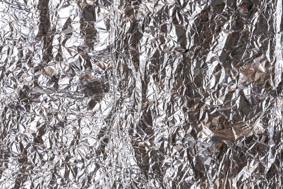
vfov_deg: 13.0
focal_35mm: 105
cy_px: 94
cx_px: 142
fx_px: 825
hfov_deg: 19.5
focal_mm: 105
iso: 125
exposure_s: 1/200
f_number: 13
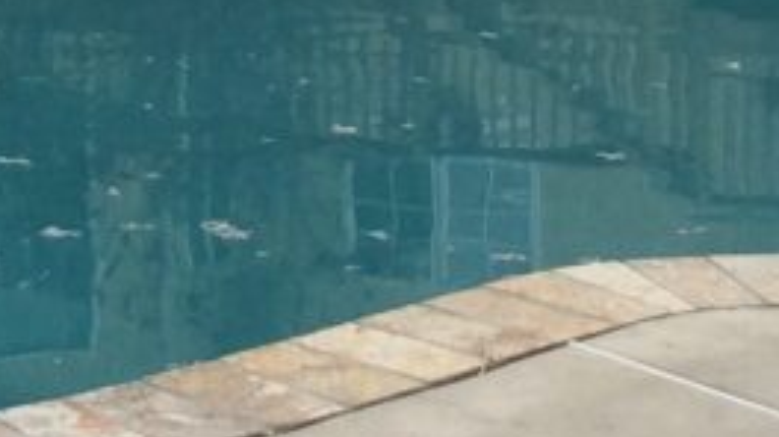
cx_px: 77
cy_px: -496
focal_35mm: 169
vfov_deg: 6.9
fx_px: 3488
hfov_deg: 12.6
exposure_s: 1/706
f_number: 2.4
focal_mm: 3.3
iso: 32
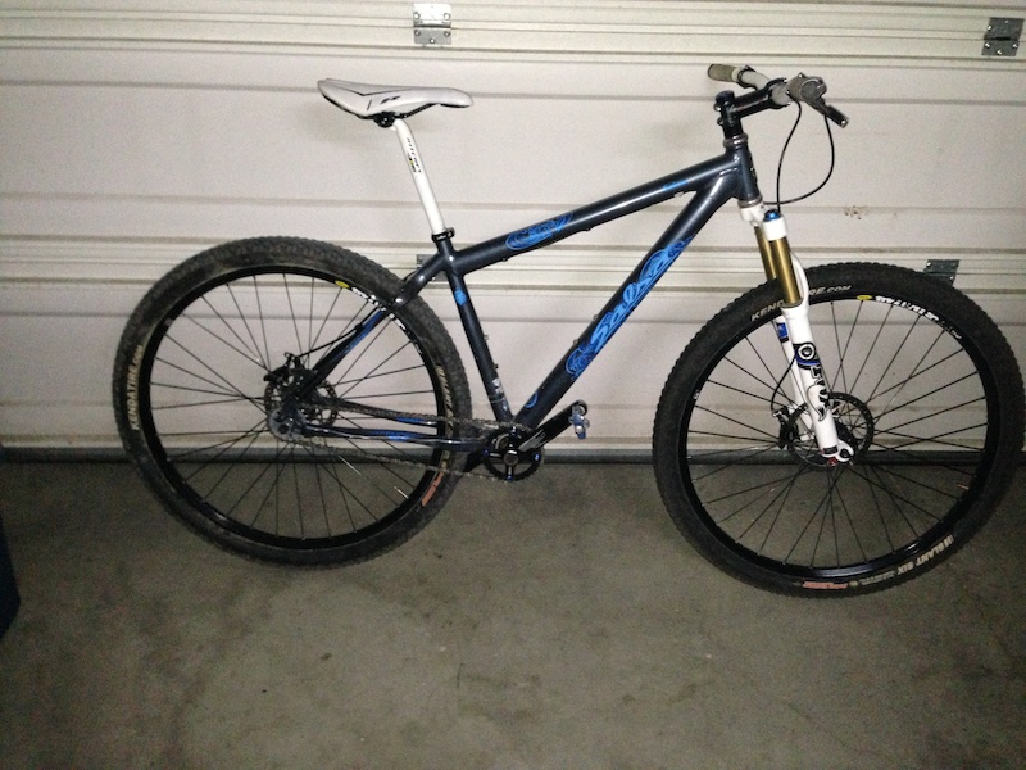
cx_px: 513
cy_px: 385
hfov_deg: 55.4
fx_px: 978
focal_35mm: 33
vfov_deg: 42.9
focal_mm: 4.13
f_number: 2.4
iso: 500
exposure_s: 1/16
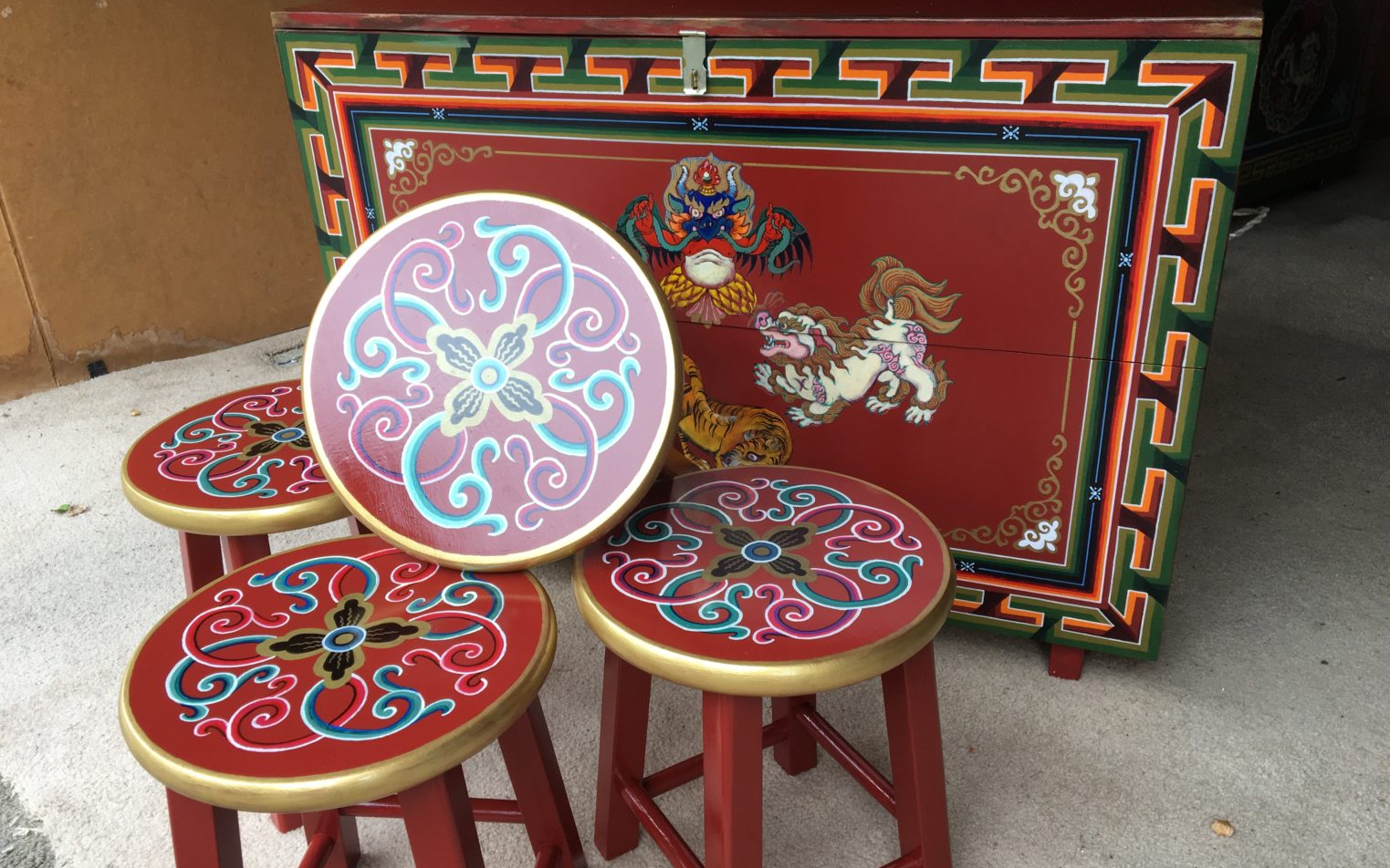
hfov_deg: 61.2
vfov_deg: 40.6
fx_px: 1174
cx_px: 694
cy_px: 460
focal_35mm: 31
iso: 40
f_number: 2.2
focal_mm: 4.15
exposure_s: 1/120
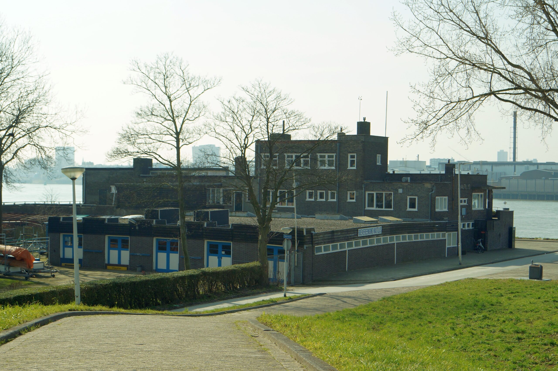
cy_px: 186
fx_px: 1045
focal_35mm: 68
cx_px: 279
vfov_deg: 20.1
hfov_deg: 29.9
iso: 200
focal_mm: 45
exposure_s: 1/400
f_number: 9
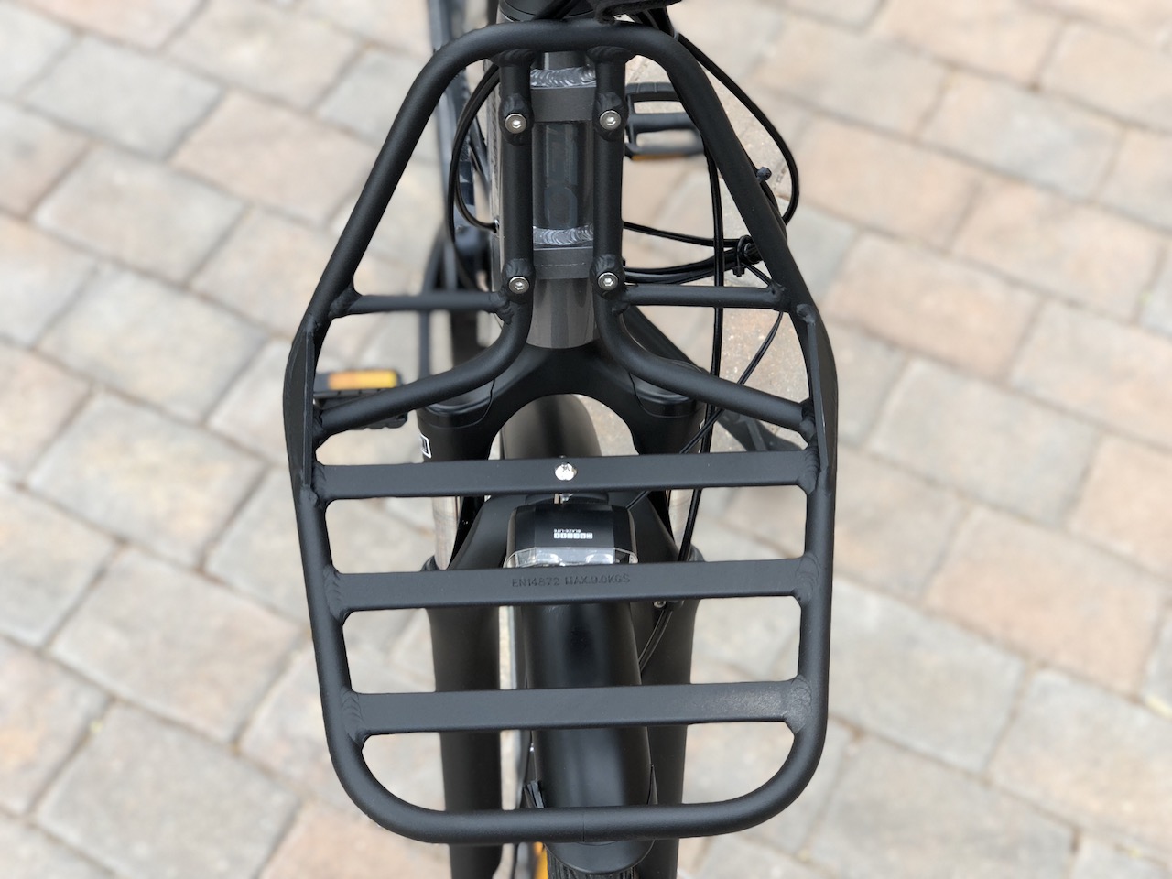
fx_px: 1761
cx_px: 586
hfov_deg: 36.8
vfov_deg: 28.0
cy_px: 440
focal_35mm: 52
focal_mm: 6
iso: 16
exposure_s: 1/60
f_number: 2.4
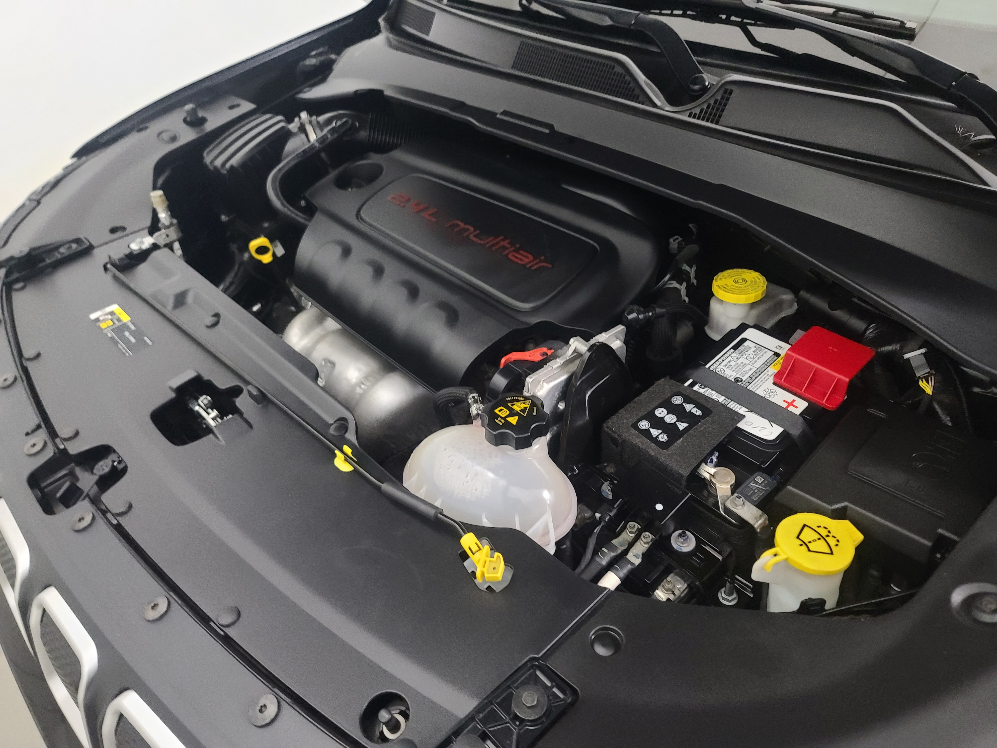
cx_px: 498
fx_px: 720
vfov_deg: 54.9
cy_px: 374
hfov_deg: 69.4
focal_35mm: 25
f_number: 1.8
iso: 500
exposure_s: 1/30
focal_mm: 7
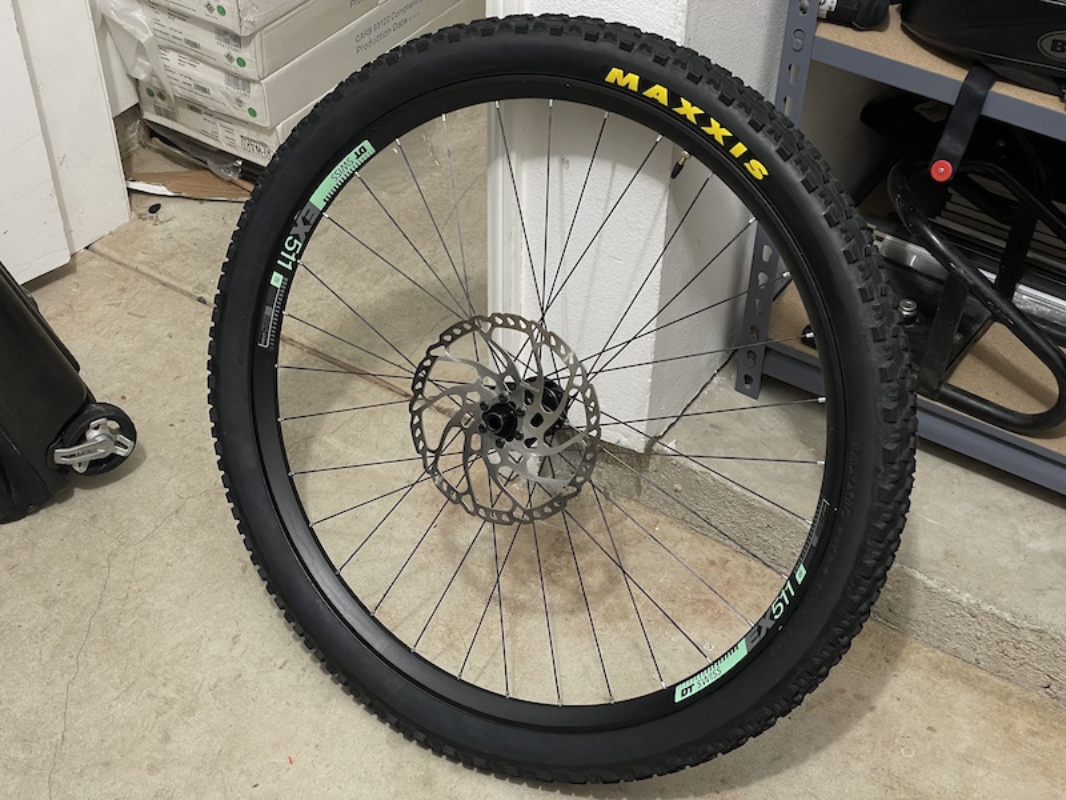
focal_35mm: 52
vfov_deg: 28.0
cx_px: 533
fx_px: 1601
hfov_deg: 36.8
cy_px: 400
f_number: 2
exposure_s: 1/120
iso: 160
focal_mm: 6
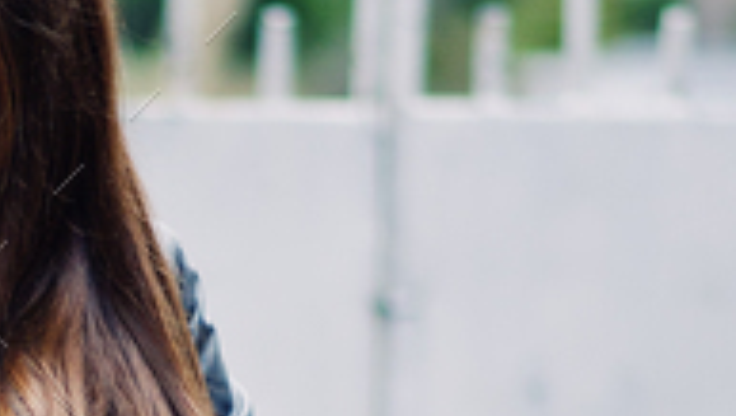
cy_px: 842
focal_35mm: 409
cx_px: -65
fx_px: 7990
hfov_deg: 5.3
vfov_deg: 3.0
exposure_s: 1/1250
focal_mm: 85
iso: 200
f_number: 1.8
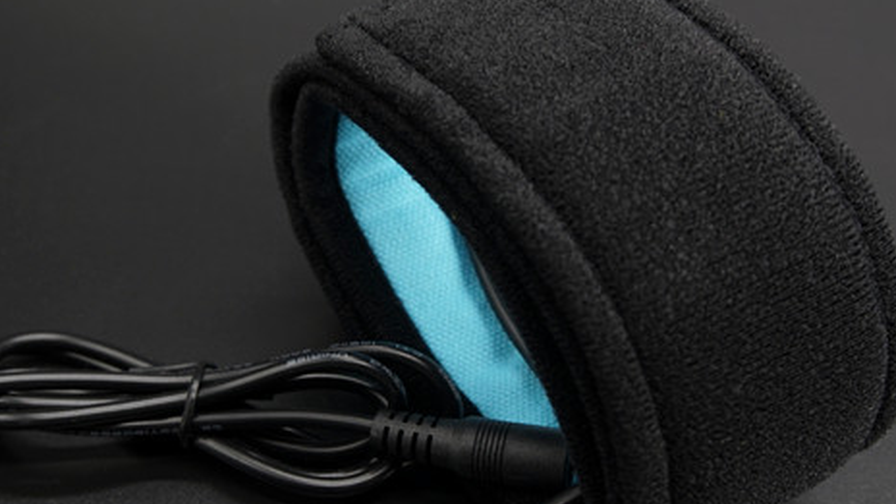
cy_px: 306
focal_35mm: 74
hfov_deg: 28.5
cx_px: 369
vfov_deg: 16.3
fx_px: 1758
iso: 250
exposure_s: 1/60
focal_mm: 41
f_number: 8
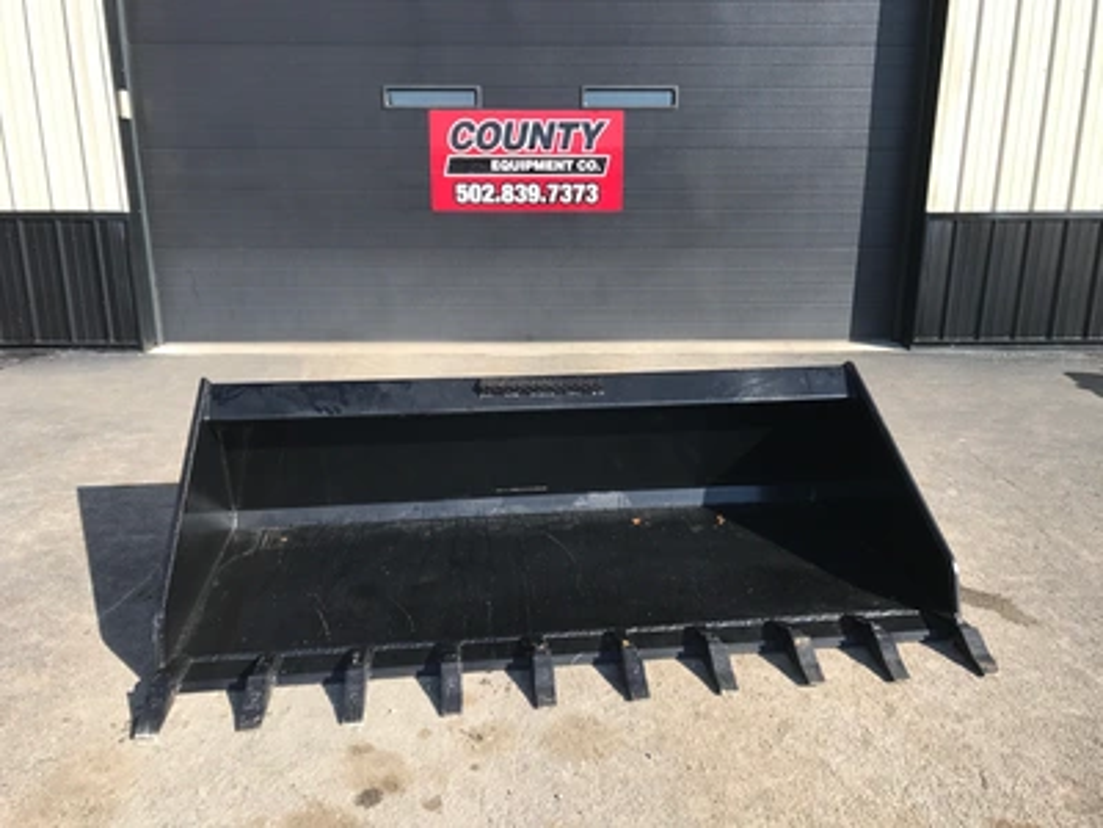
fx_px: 892
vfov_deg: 49.7
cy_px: 414
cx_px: 552
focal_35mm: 28
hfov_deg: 63.4
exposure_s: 1/1244
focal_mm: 3.99
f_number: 1.8
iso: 20
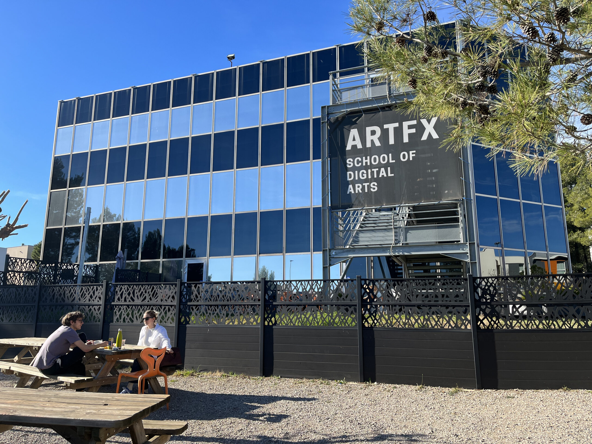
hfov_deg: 67.3
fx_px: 445
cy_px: 222
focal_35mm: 26
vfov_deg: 53.1
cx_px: 296
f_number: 1.6
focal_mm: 5.1
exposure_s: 1/1422
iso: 50
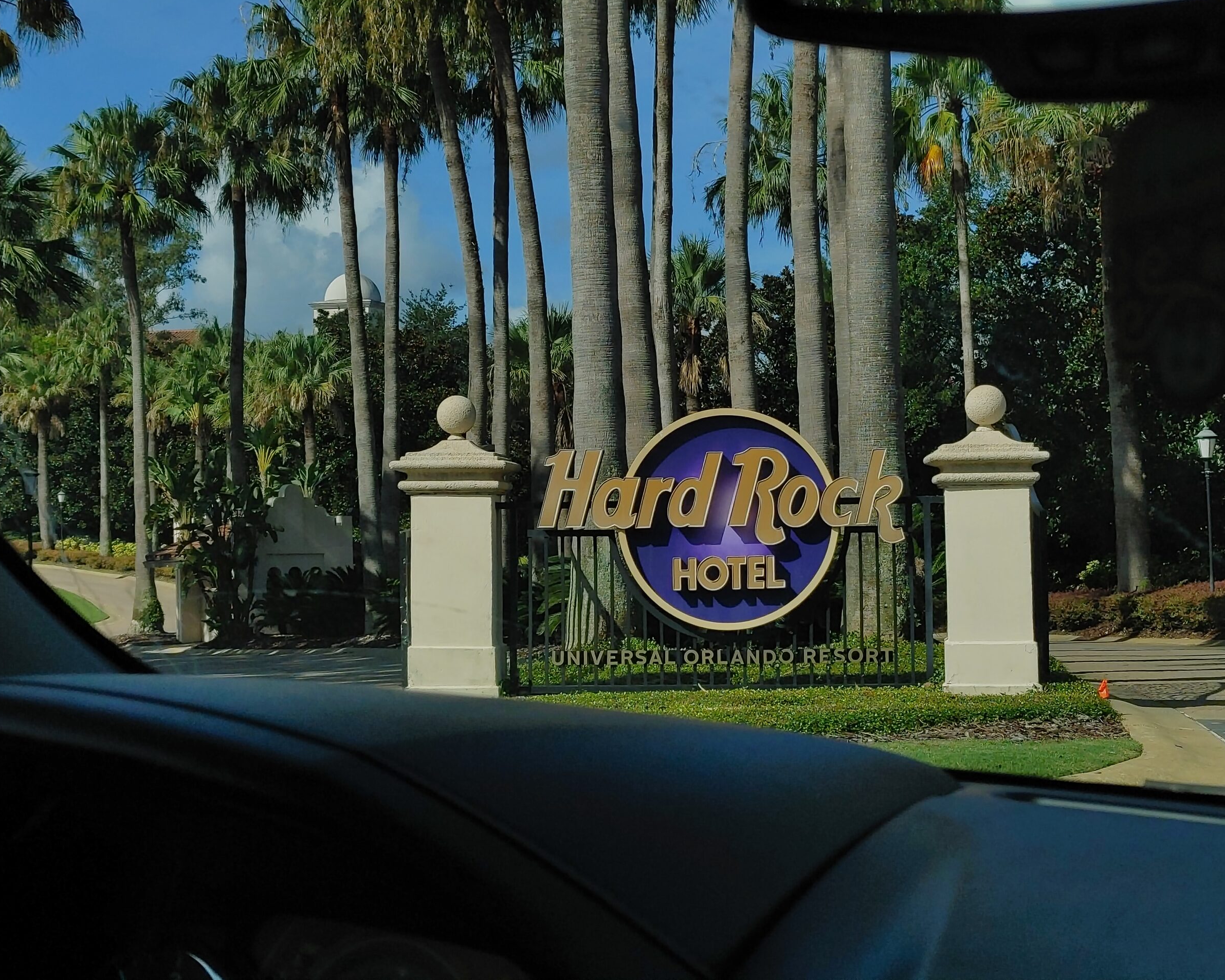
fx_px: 2357
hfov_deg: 29.1
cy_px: 488
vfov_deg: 23.5
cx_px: 612
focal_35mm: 65
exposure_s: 1/379
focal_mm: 5.58
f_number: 1.8
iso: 50
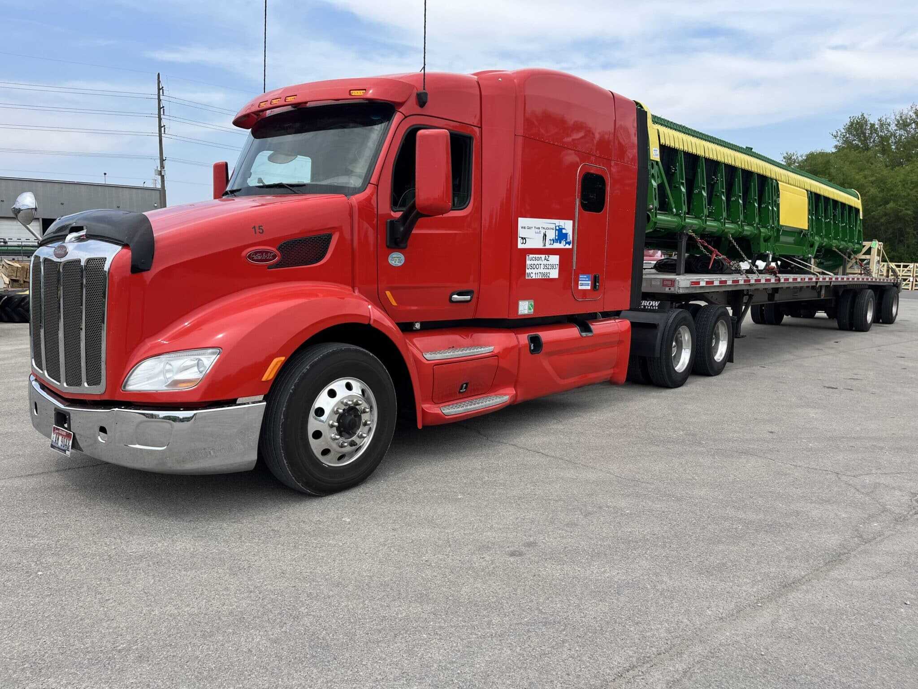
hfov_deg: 67.3
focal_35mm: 26
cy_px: 344
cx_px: 459
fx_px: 690
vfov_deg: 53.1
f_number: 1.6
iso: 50
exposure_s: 1/2825
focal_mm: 5.1
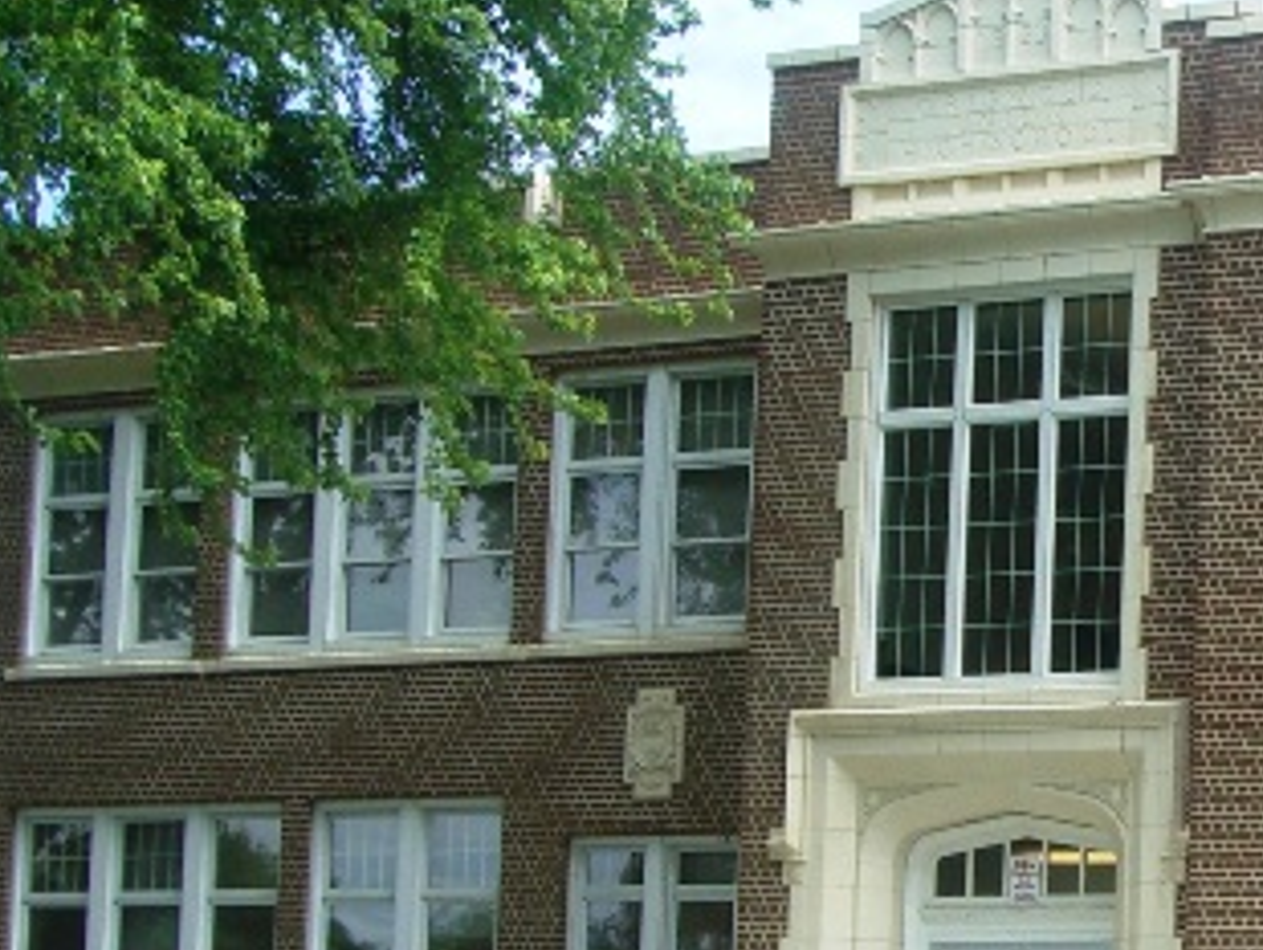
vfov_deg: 14.9
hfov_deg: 19.0
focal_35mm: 98
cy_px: 877
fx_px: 3578
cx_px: 1487
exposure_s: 1/160
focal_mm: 7.9
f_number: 5.6
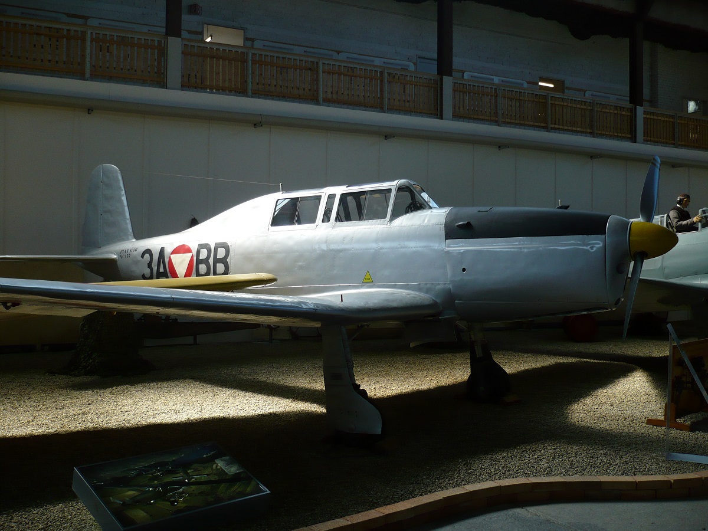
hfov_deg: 52.6
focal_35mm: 35
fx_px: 716
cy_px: 266
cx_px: 354
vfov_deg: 40.7
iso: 100
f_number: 2.8
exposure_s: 1/100
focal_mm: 5.8
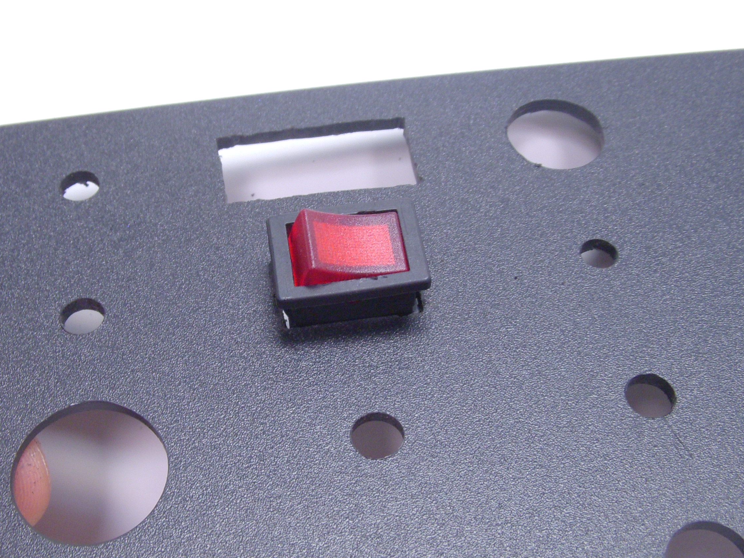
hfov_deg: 34.9
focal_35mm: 55
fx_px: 1182
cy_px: 312
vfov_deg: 26.5
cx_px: 330
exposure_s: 1/15
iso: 200
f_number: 3.3
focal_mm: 6.3
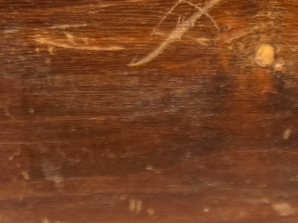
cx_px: 153
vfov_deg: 14.4
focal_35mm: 93
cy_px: 370
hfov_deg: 21.1
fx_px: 800
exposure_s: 1/120
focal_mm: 5.7
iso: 100
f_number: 1.5
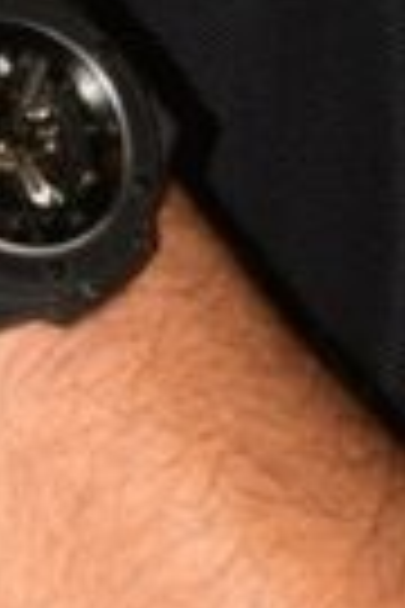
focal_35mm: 913
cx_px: -641
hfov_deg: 1.5
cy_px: -631
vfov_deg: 2.3
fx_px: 15406
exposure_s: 1/125
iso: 640
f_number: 6.3
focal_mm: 120
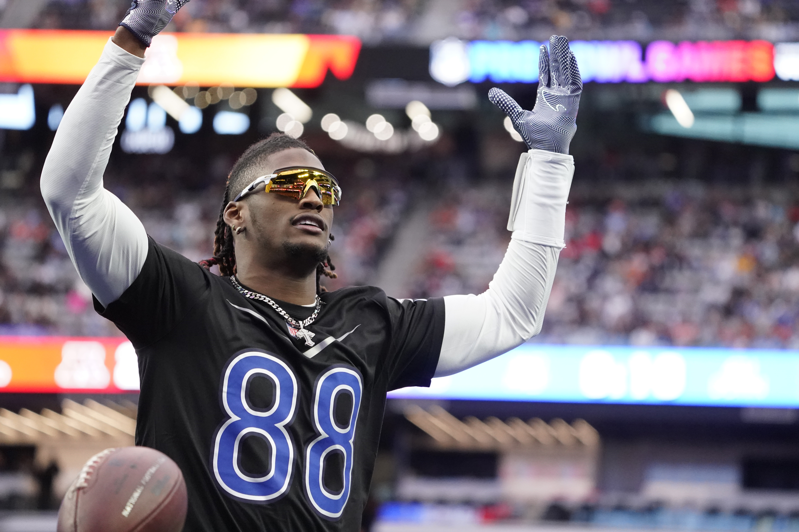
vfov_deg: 6.8
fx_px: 4483
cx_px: 400
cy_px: 266
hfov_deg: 10.2
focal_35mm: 202
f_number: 5.6
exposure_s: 1/1250
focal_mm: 202
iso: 8000
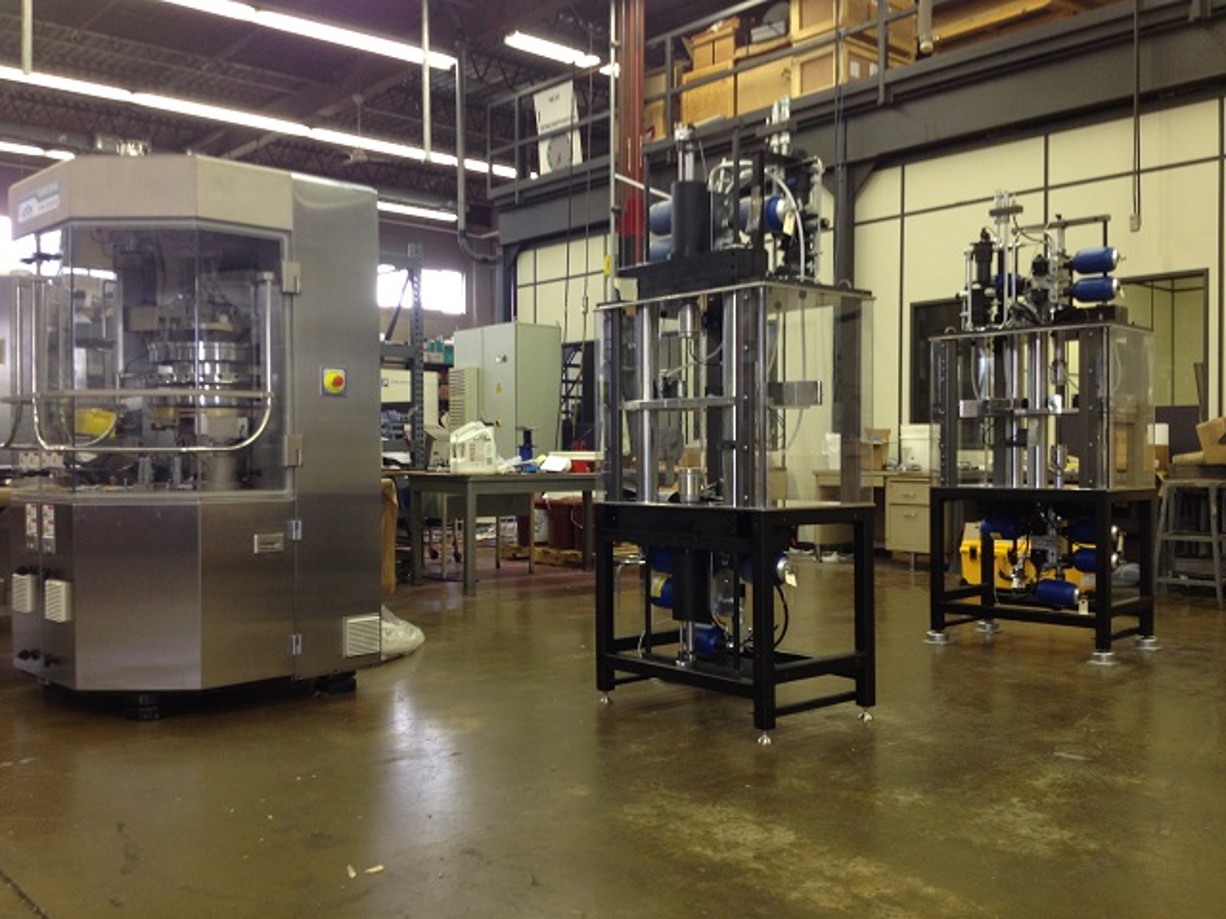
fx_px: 1240
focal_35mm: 35
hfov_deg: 52.6
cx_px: 613
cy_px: 460
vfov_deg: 40.7
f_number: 2.4
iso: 64
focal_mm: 4.28
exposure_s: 1/20
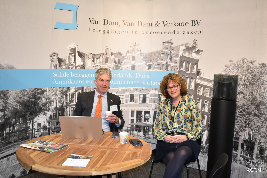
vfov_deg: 36.9
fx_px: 267
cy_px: 89
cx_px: 134
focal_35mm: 36
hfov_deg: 53.1
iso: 1100
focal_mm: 24
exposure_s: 1/60
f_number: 5
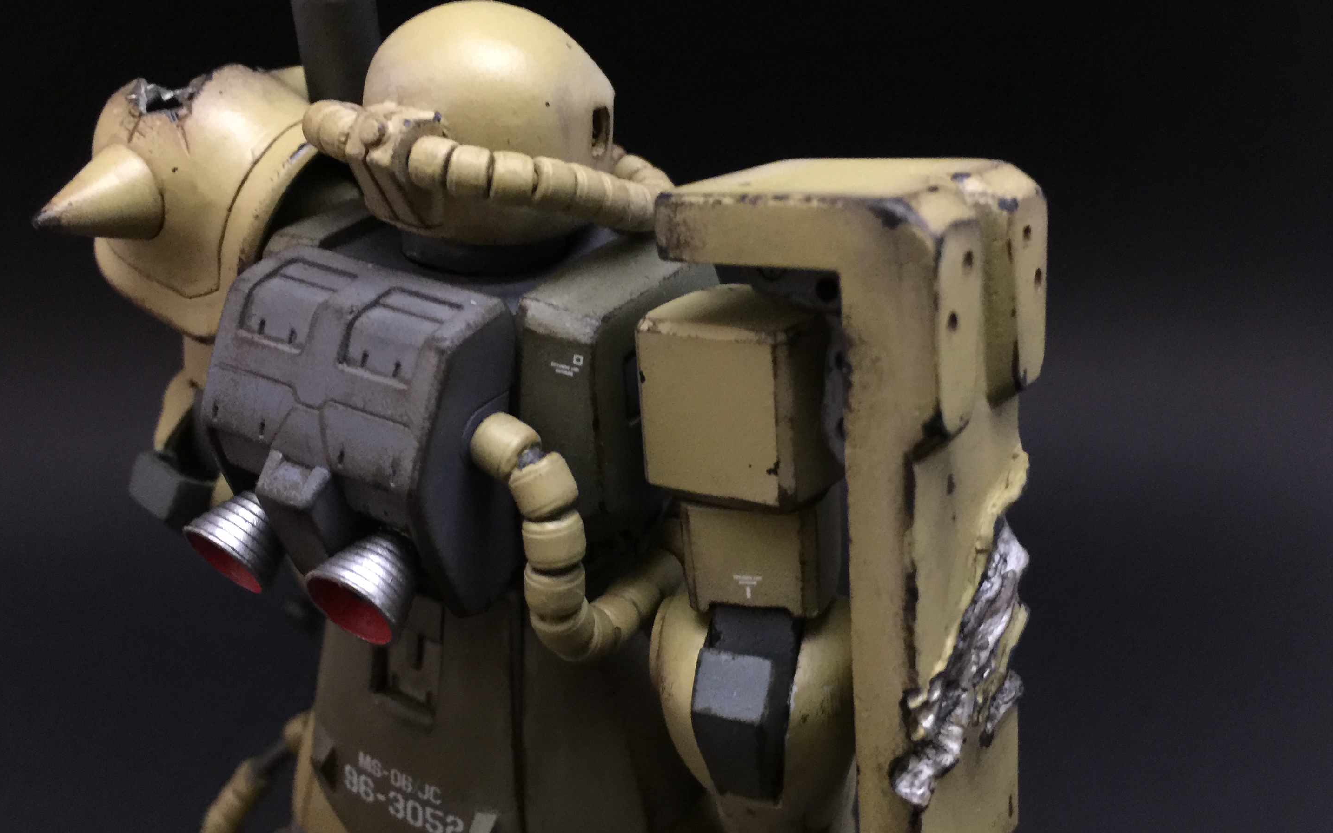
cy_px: 443
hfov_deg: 55.3
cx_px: 635
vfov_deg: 36.3
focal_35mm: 35
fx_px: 1272
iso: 80
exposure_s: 1/4
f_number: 2.2
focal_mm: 4.15
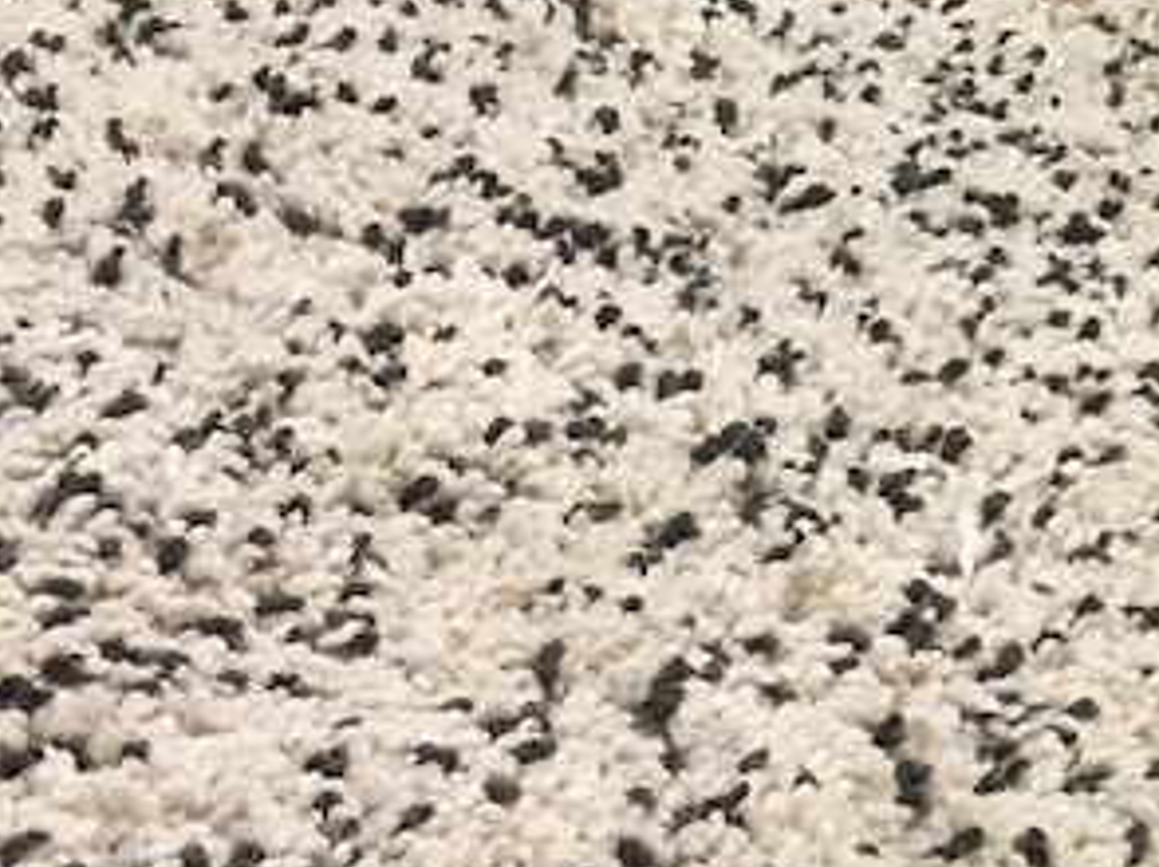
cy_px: 1127
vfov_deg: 17.5
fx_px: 2643
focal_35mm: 79
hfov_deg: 23.7
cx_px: -4
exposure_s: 1/30
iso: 200
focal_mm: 4.15
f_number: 2.2
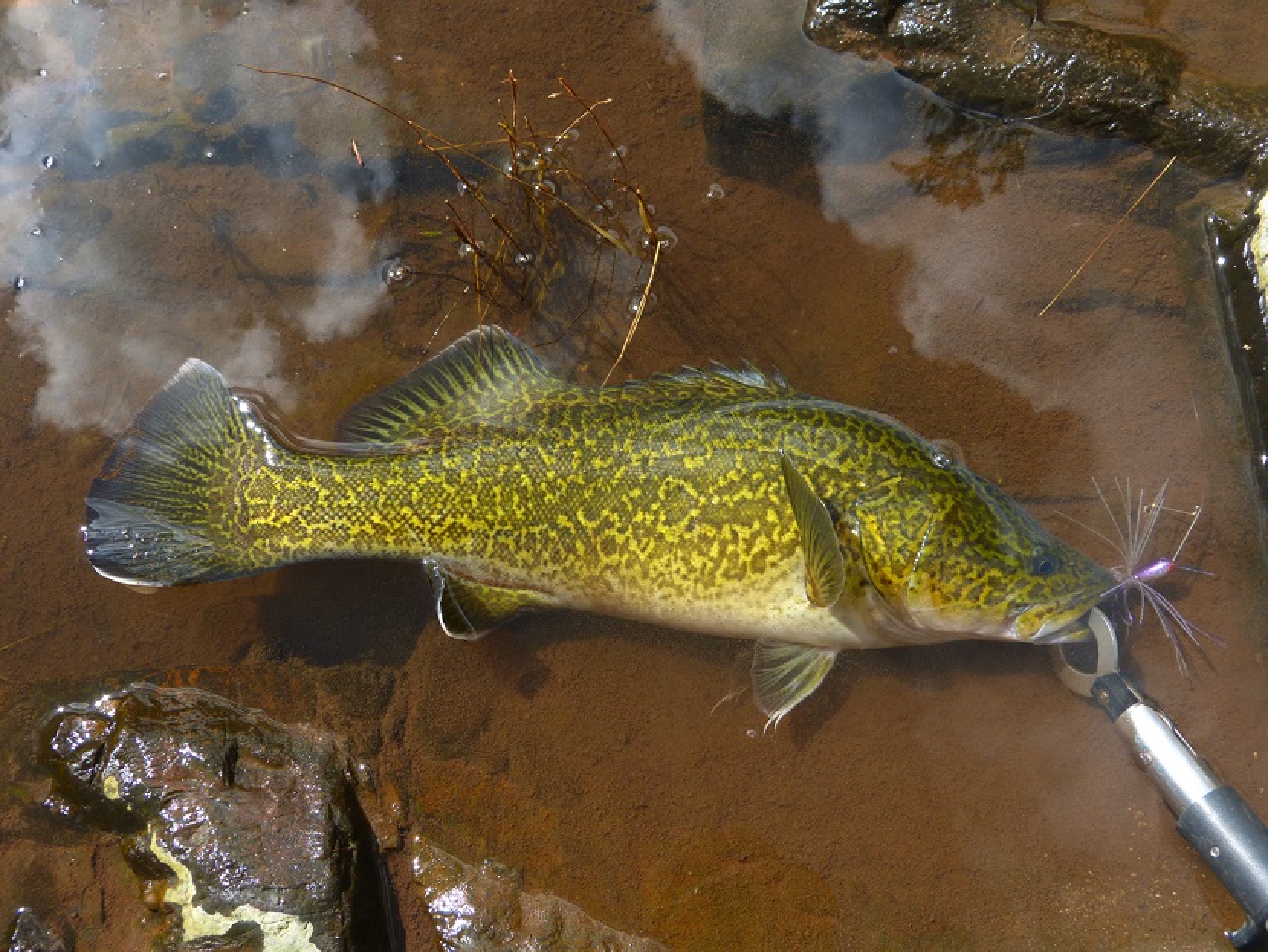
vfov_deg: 34.4
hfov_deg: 44.8
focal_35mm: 42
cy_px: 476
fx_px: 1539
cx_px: 634
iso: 100
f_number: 4
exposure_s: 1/400
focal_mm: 7.4
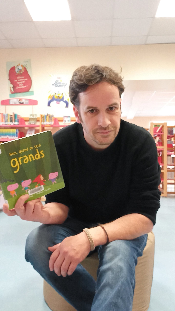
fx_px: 281
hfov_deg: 34.6
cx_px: 78
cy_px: 156
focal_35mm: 34
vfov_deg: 58.0
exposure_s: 1/33
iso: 320
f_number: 2.2
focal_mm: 3.75
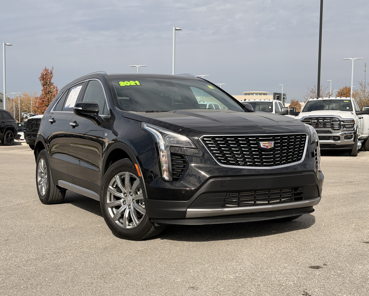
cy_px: 149
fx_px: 557
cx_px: 181
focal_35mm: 51
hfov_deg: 36.7
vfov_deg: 29.7
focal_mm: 6.76
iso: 80
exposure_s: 1/7143
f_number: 1.78
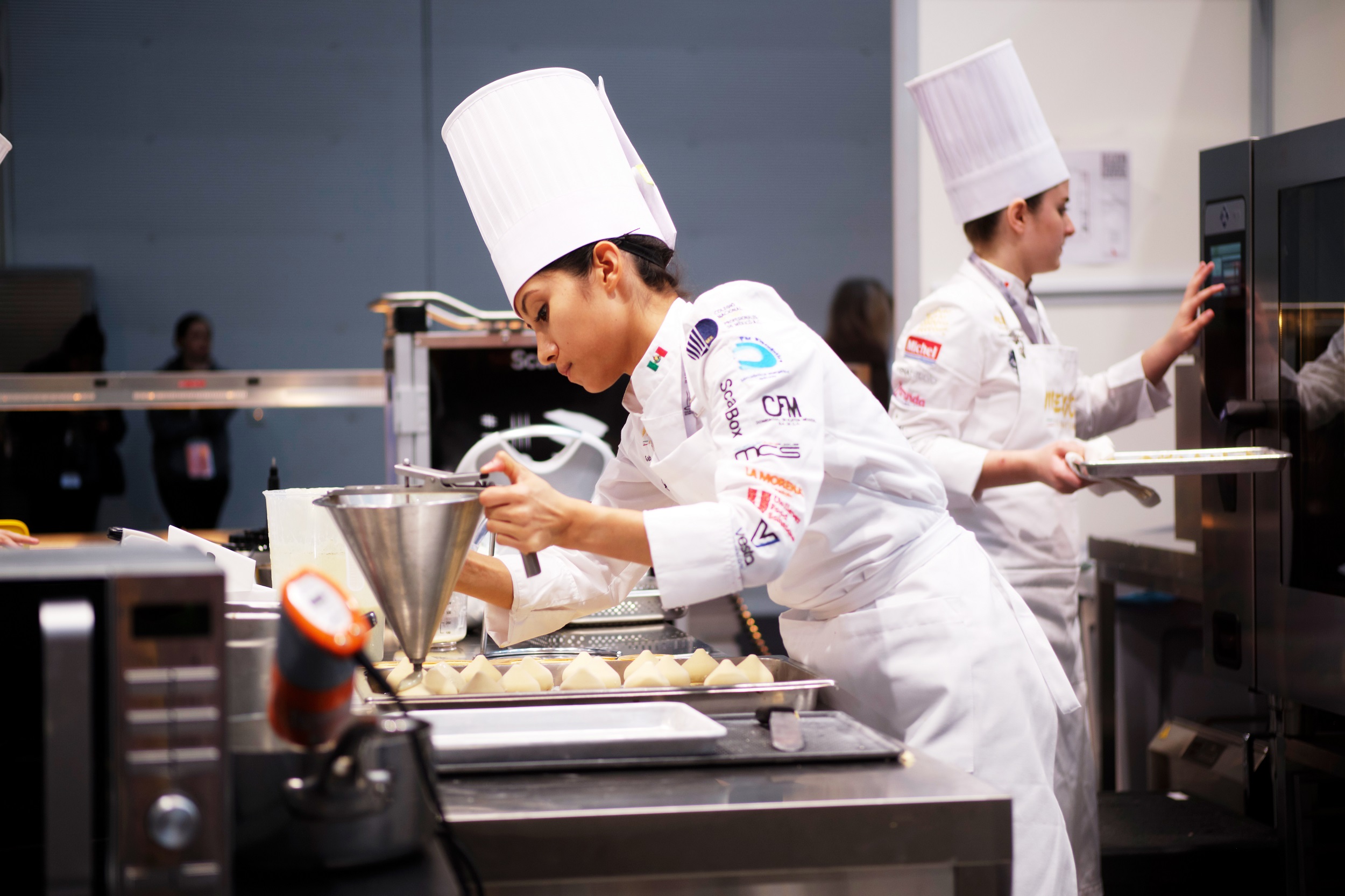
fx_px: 2802
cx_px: 672
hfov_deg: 27.0
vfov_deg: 18.2
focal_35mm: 75
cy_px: 448
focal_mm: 50
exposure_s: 1/160
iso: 250
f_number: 2
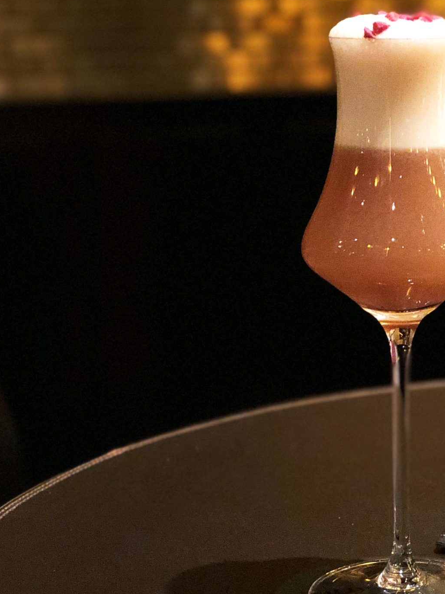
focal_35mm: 97
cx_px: 406
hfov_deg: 15.1
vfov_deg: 20.2
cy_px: 229
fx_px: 1663
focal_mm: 6
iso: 200
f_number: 2.4
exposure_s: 1/8
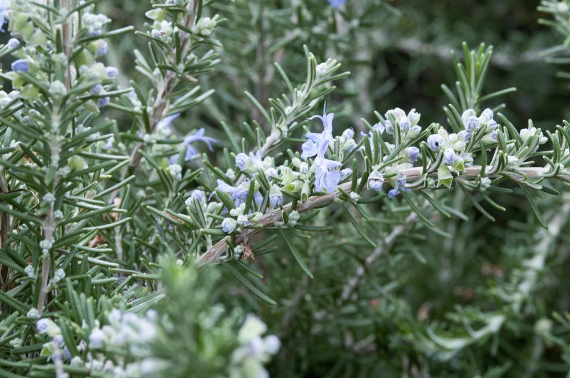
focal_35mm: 158
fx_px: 2490
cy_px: 189
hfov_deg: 13.1
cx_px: 285
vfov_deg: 8.7
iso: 640
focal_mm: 105
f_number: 11
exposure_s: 1/160
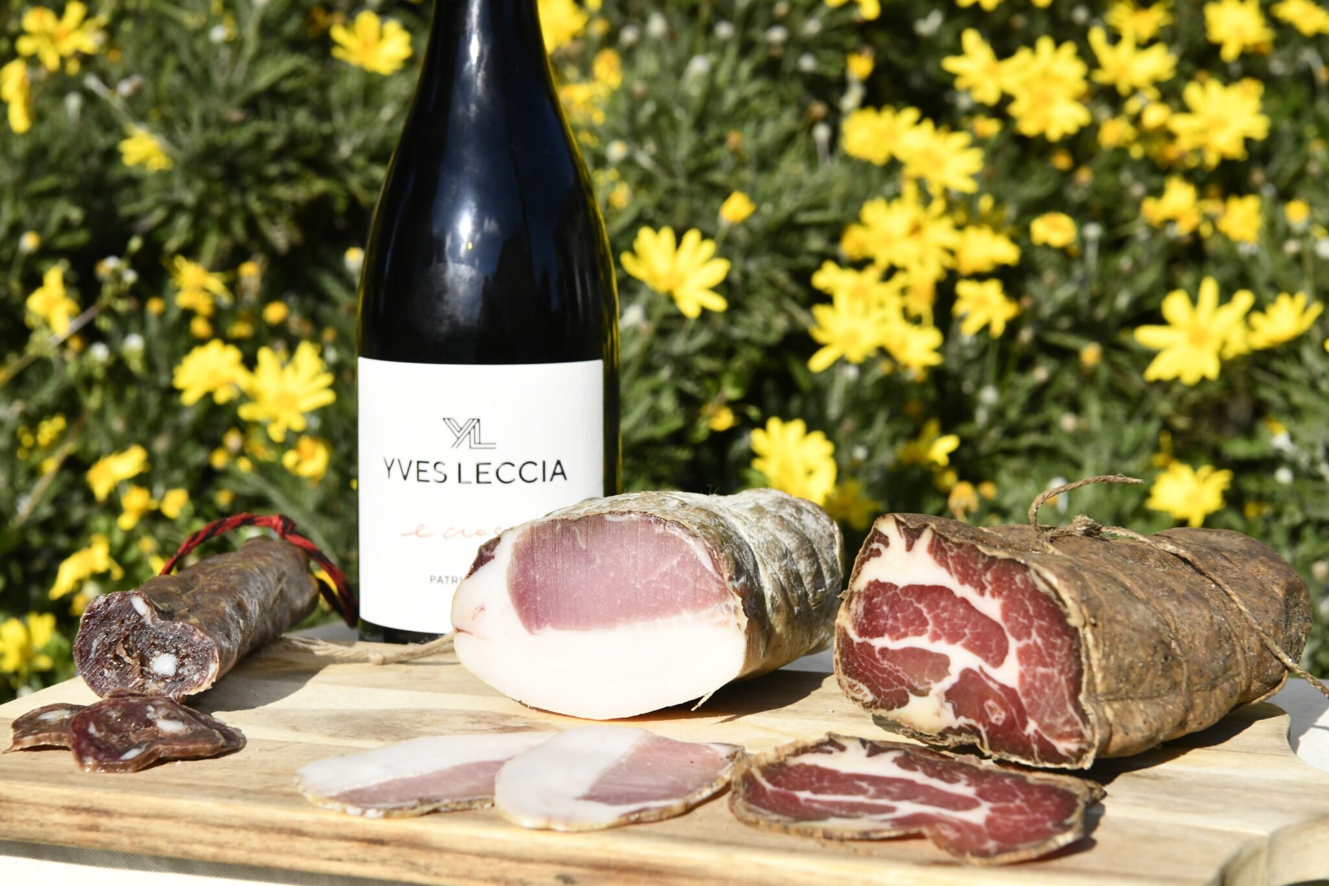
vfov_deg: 19.5
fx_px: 2584
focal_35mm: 70
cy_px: 443
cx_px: 664
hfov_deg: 28.8
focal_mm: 70
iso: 4000
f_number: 11
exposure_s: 1/8000
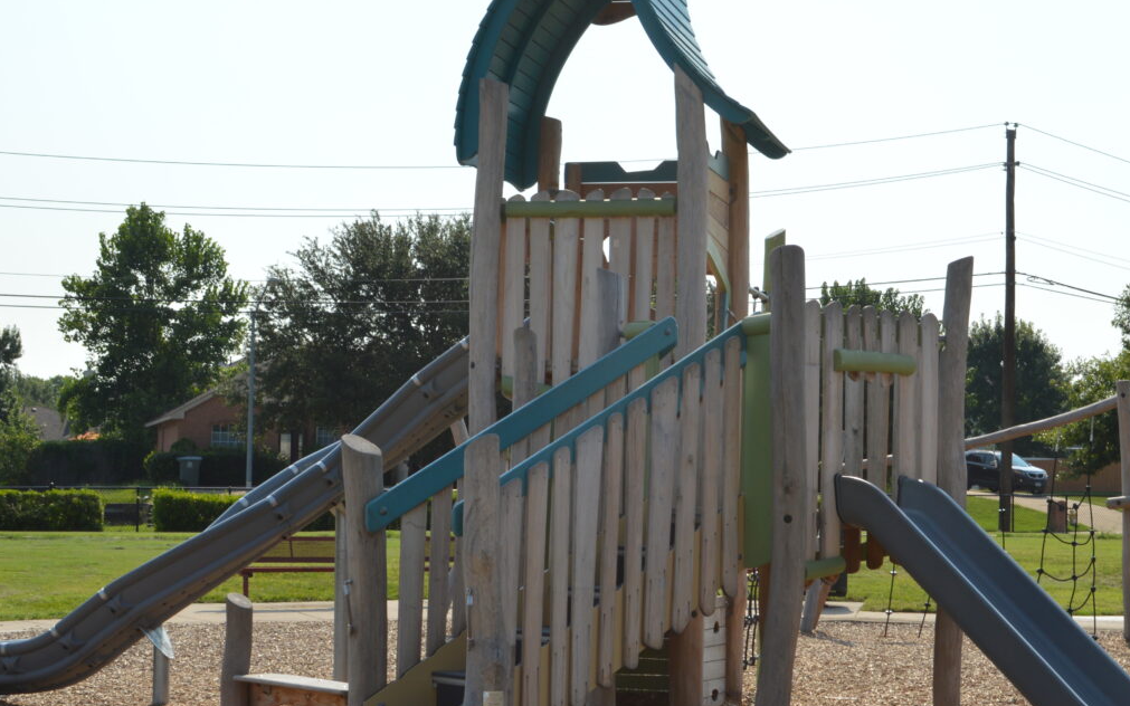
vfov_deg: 20.0
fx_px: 2002
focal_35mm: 65
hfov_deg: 31.4
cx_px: 711
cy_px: 396
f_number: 10
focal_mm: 28
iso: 100
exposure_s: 1/200
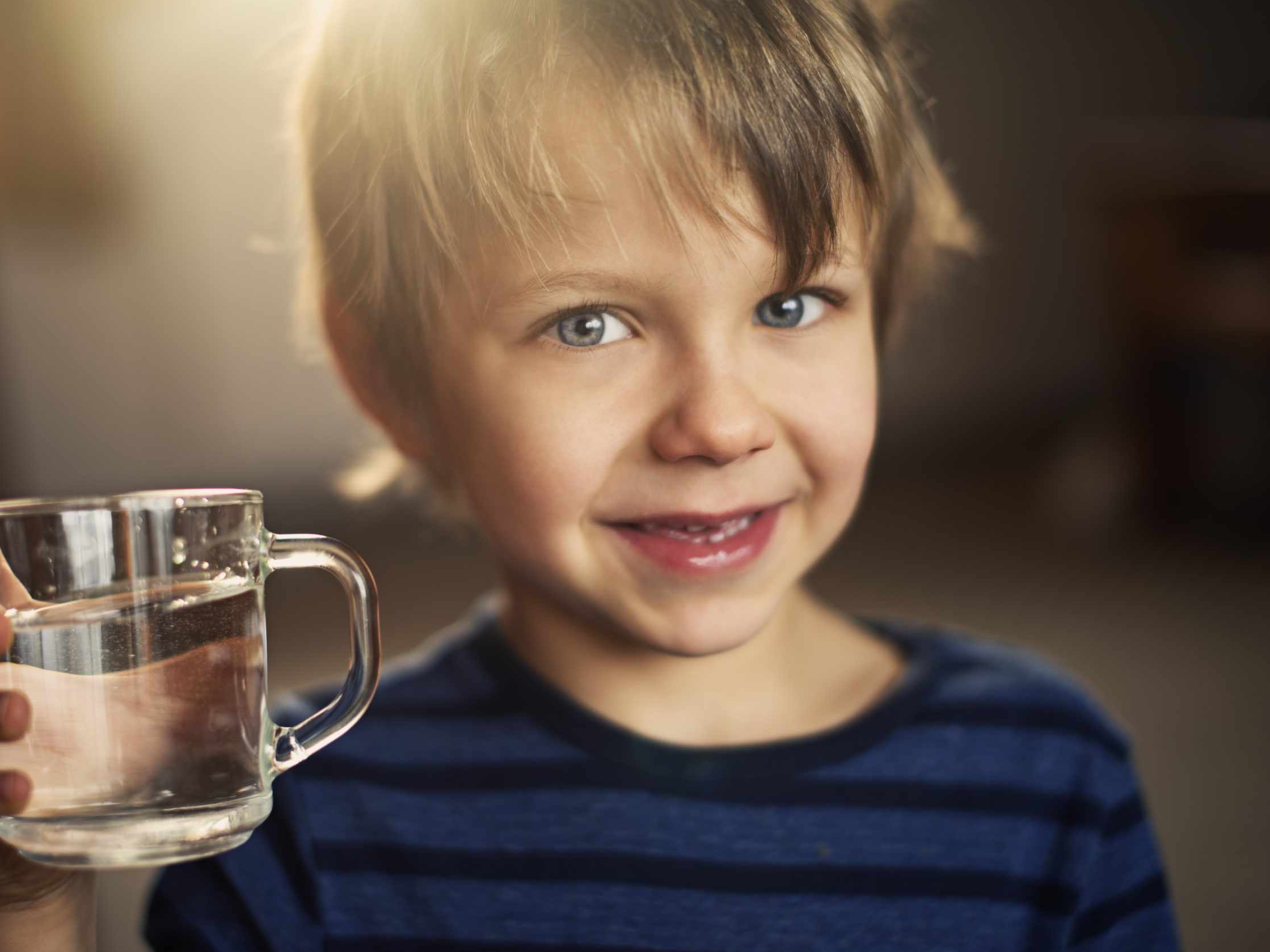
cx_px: 586
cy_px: 482
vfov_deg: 26.6
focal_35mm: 55
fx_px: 2018
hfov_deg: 34.9
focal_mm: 50
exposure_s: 1/160
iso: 100
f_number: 1.4
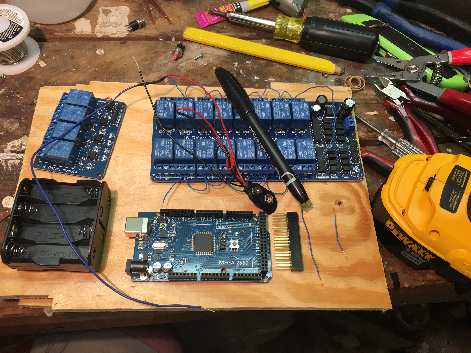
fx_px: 395
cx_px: 236
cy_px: 176
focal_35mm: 29
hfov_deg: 61.7
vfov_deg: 48.2
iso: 32
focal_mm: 4.15
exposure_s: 1/30
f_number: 2.2
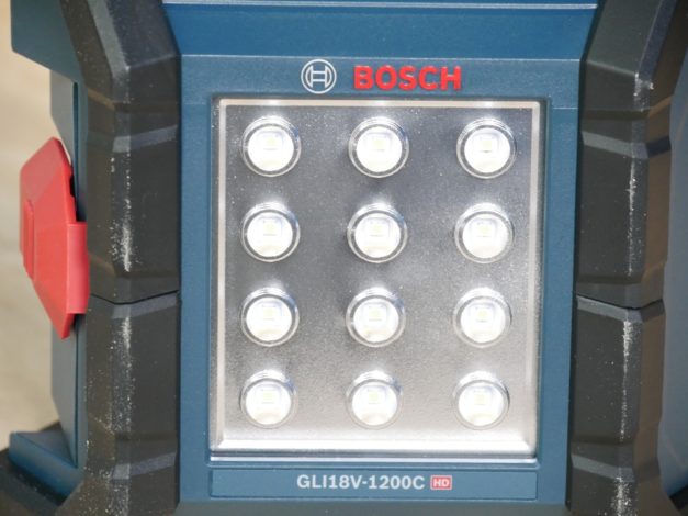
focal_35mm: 204
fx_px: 4054
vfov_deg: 7.3
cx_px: 344
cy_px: 258
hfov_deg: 9.7
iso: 3200
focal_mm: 102
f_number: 5.4
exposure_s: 1/50
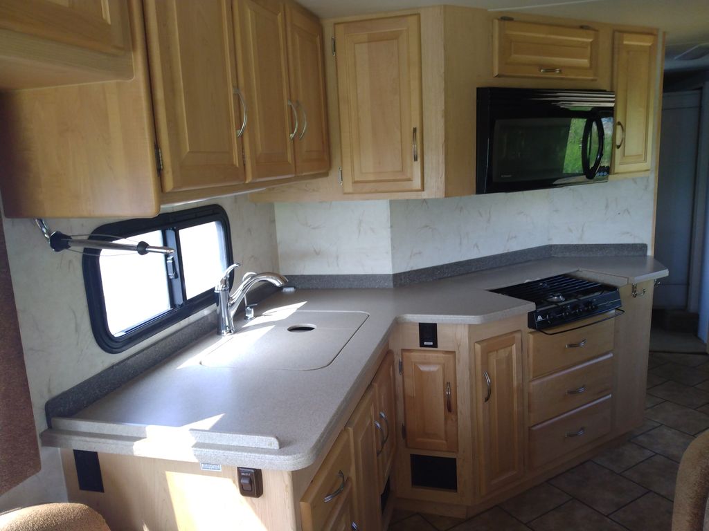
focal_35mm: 20
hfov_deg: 81.7
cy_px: 266
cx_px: 354
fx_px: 410
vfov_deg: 66.0
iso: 184
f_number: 2
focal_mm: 3.54
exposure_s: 1/40
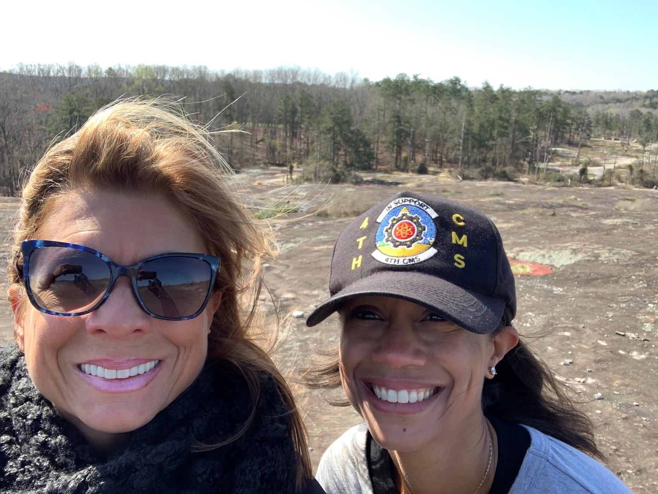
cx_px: 329
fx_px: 608
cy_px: 247
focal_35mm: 32
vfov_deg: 44.2
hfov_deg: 56.8
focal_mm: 2.87
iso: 16
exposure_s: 1/147
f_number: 2.2
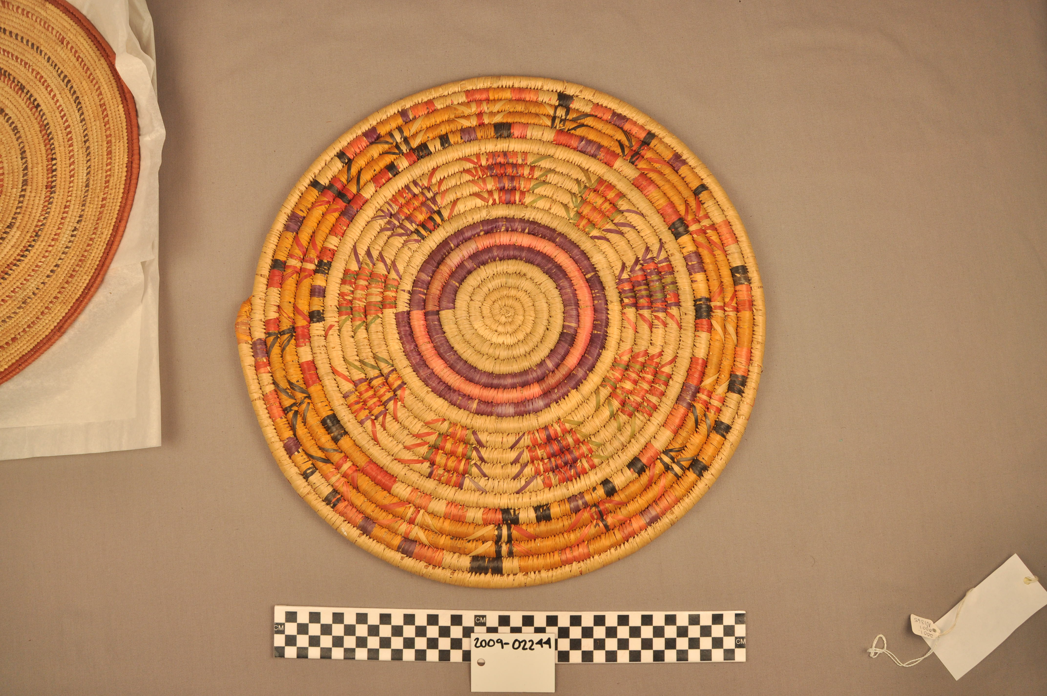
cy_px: 348
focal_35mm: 27
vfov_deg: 47.8
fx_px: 784
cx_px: 524
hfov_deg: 67.4
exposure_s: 1/60
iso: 400
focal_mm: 18
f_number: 8
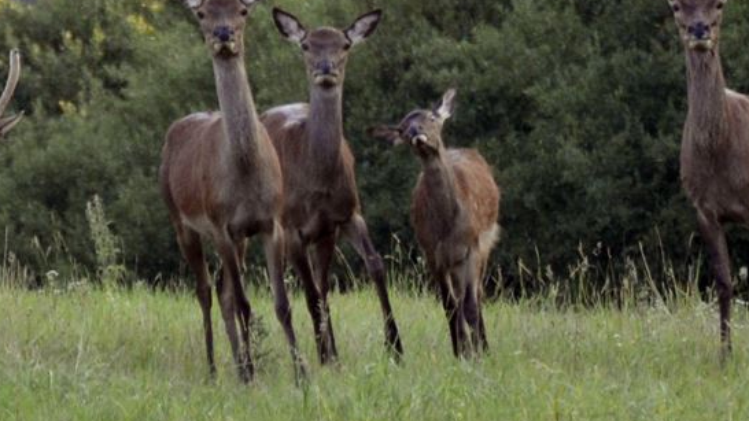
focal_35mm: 1769
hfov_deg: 1.2
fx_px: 35130
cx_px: -7
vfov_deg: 0.7
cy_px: -215
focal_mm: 300
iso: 400
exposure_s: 1/125
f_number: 5.6
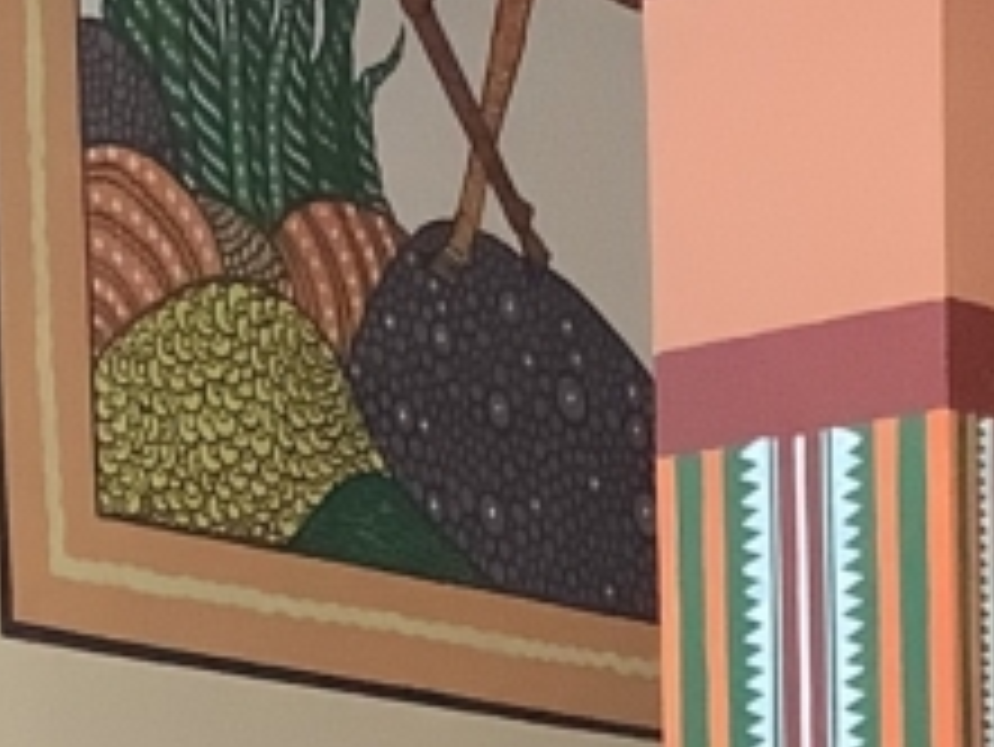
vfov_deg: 8.3
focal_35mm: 168
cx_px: 702
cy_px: 1652
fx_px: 4827
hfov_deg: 11.7
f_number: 2.4
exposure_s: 1/50
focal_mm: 3.3
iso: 200
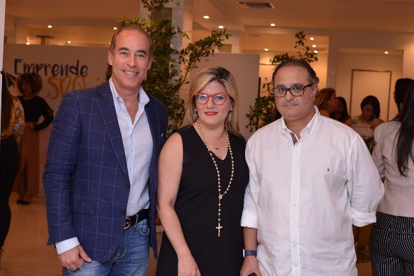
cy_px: 147
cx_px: 212
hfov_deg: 36.9
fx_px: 621
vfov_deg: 25.0
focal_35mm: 54
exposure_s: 1/100
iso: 1600
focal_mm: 50
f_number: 7.1
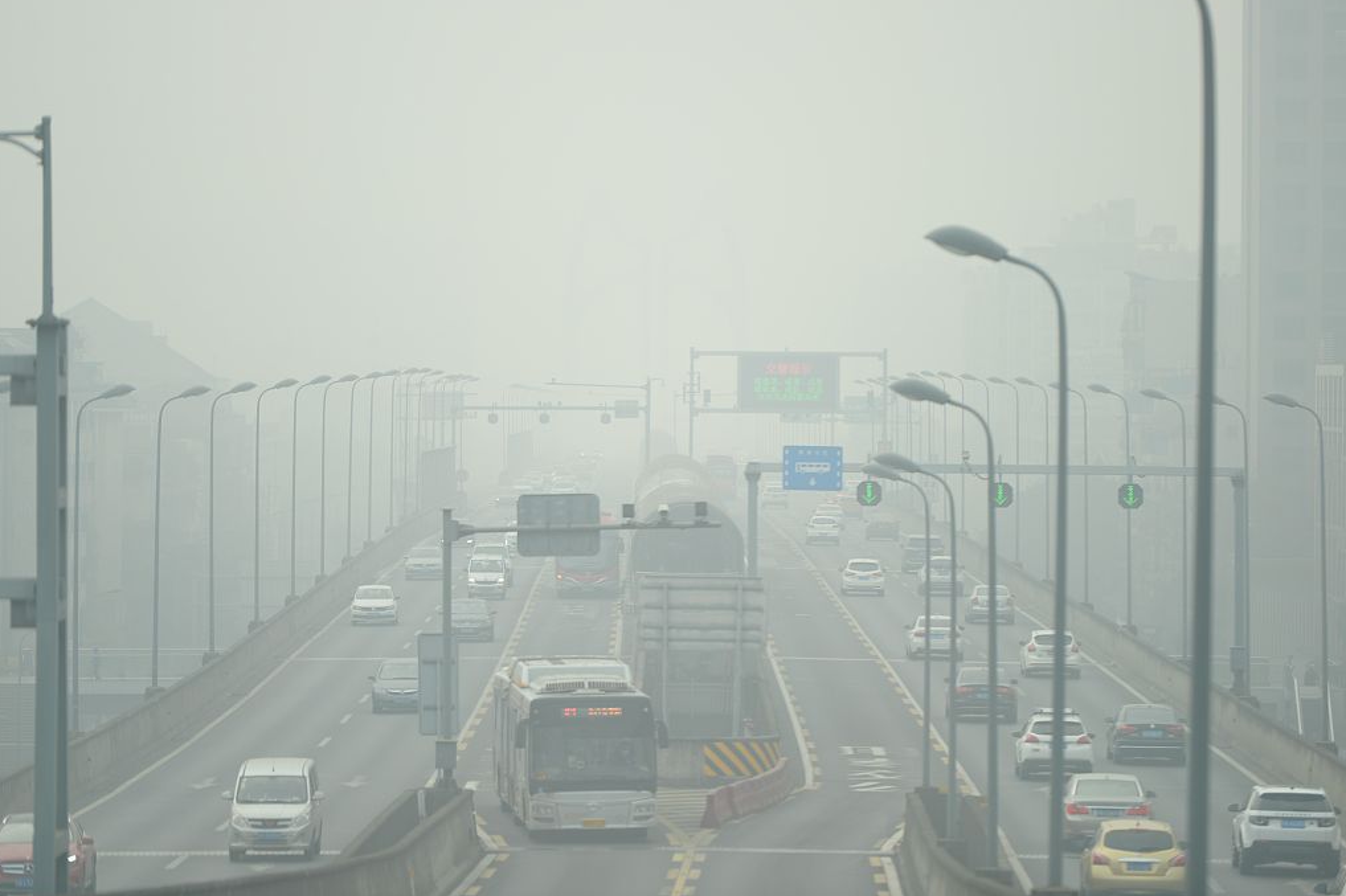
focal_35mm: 236
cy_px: 369
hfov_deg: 8.7
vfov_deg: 5.8
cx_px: 679
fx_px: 8819
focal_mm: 200
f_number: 2.8
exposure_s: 1/640
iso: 125
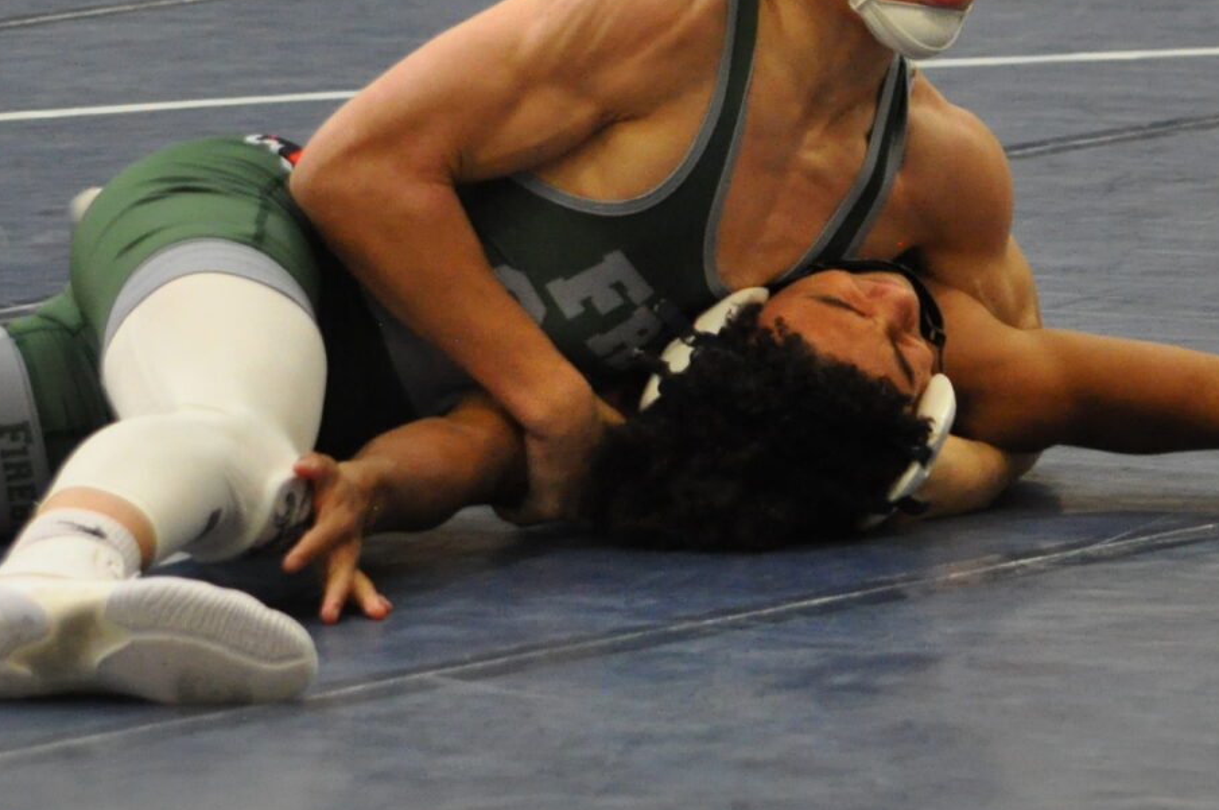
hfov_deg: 4.8
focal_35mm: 433
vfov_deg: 3.2
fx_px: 14643
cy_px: 202
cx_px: 764
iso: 1600
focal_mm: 102
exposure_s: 1/100
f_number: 4.8
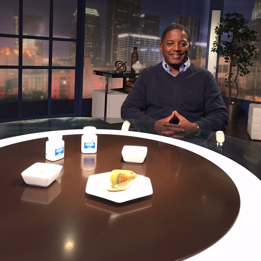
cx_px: 131
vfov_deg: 46.4
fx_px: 299
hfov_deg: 47.2
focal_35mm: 35
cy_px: 84
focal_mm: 4.15
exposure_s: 1/15
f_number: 2.2
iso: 80
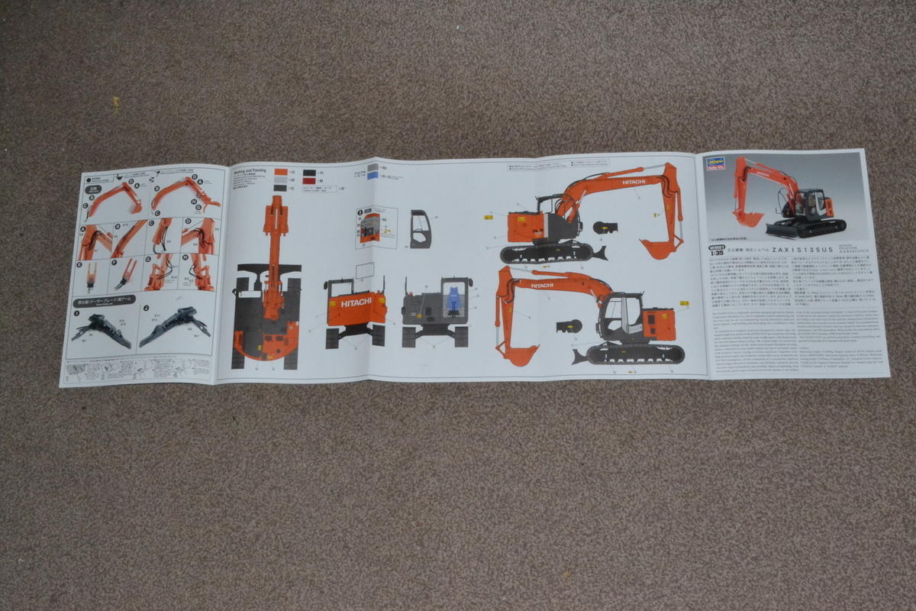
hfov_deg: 49.6
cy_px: 306
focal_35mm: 39
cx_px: 458
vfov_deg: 34.2
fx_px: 992
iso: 3200
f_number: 29
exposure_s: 1/60
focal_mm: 26
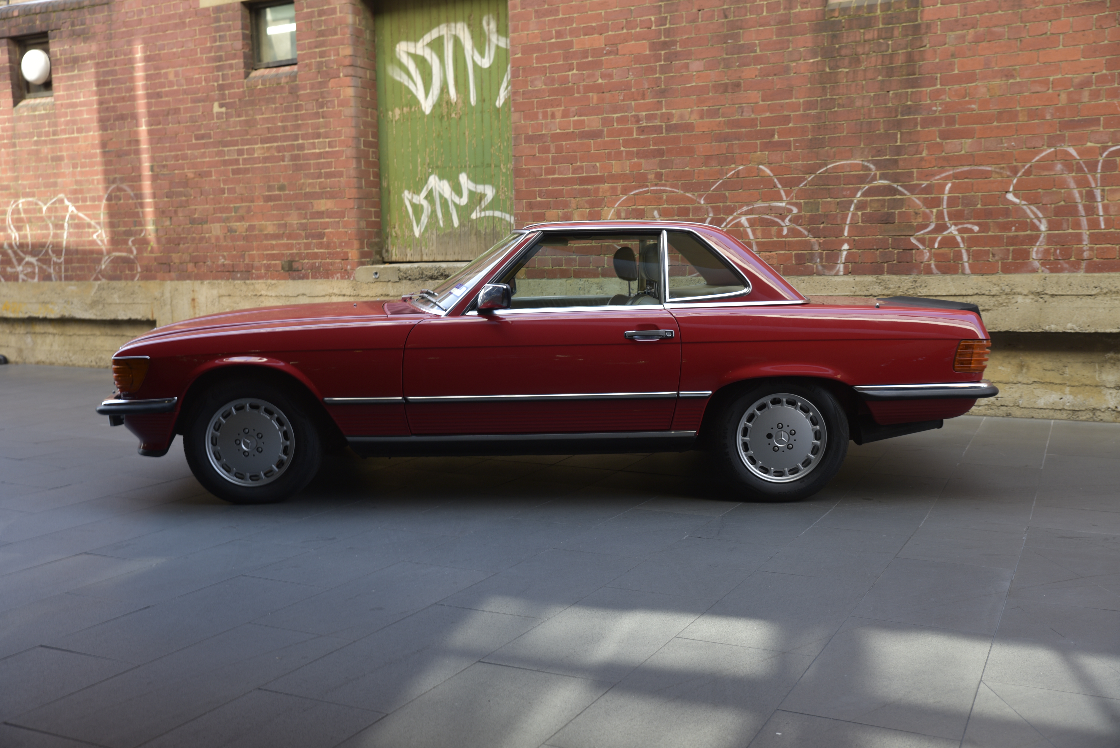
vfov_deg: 37.9
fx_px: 1089
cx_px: 560
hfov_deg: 54.4
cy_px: 374
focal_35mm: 35
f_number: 4.5
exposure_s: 1/80
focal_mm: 35
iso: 125
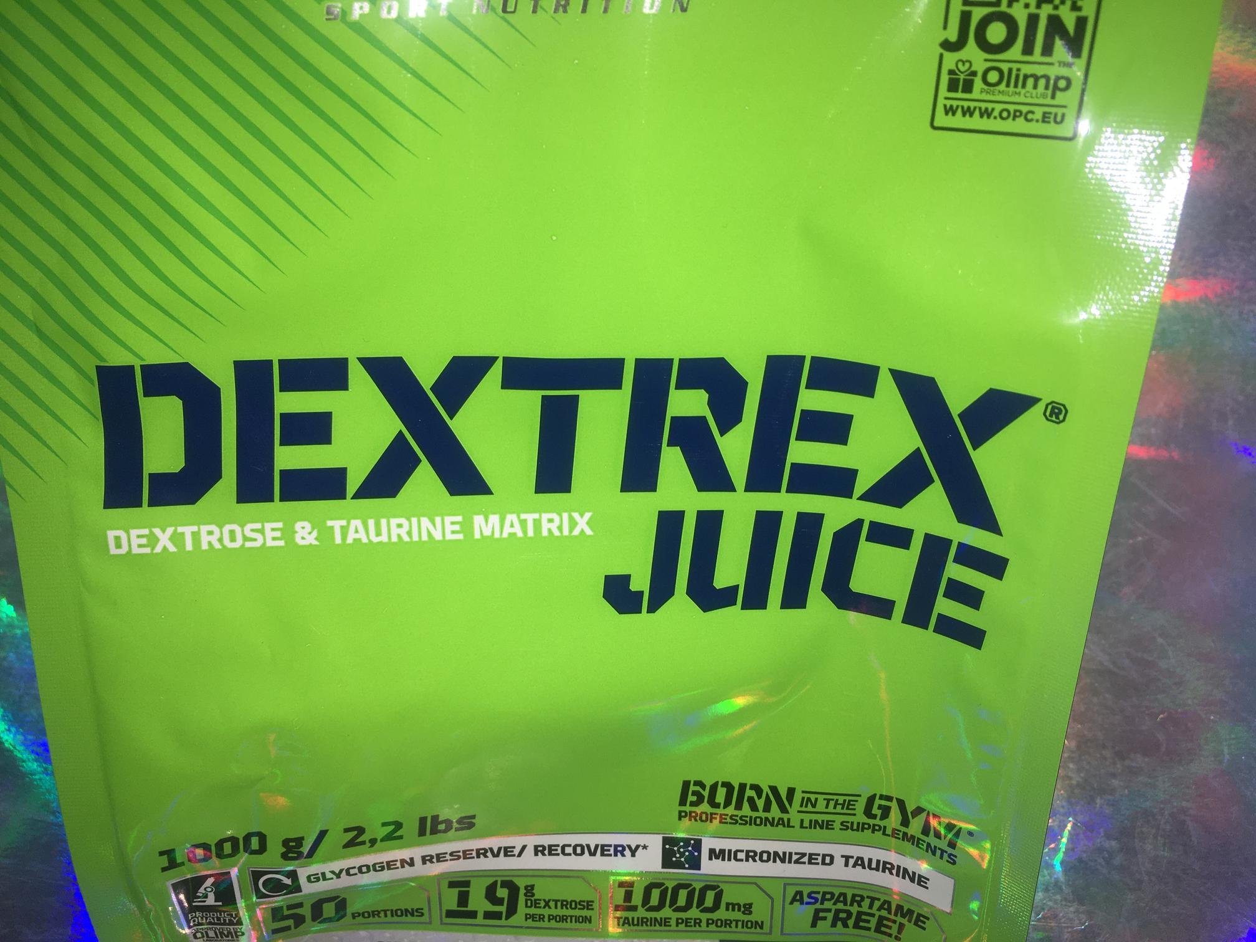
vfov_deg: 48.2
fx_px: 1052
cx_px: 628
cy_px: 471
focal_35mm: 29
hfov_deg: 61.7
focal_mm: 4.15
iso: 25
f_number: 2.2
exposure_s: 1/107
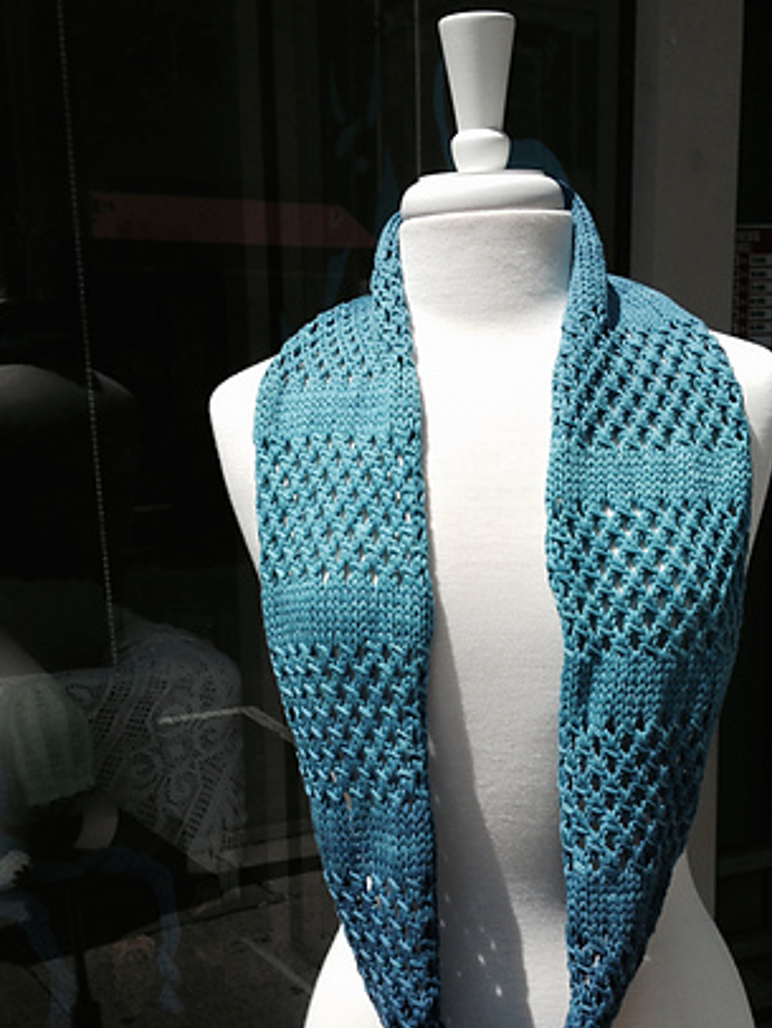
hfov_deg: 28.0
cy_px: 686
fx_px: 1545
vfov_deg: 36.4
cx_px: 438
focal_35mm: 52
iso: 50
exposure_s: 1/1938
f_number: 2.4
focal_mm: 4.12
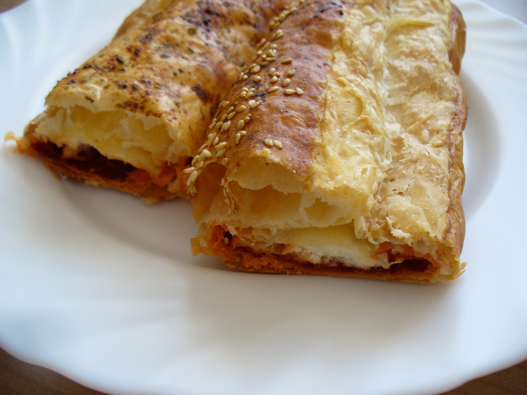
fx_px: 563
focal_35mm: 37
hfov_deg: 50.1
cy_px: 198
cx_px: 264
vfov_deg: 38.7
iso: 80
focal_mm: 6.1
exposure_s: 1/100
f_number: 2.8
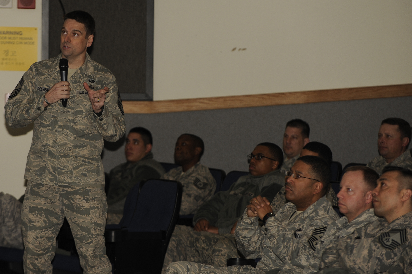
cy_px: 137
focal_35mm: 155
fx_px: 1773
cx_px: 206
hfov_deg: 13.3
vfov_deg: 8.8
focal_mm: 155
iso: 500
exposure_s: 1/125
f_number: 3.5
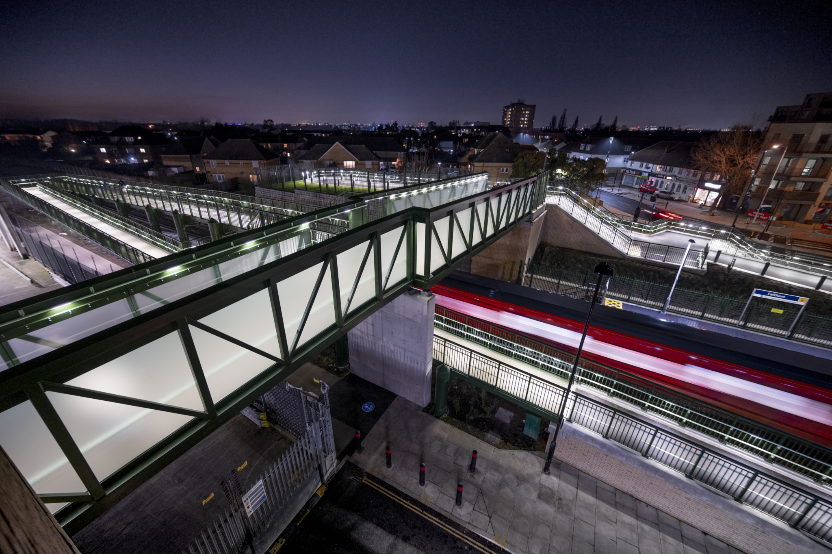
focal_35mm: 14
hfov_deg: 104.3
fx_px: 323
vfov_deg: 81.1
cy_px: 277
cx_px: 416
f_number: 4
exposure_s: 1/4
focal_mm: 14
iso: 500
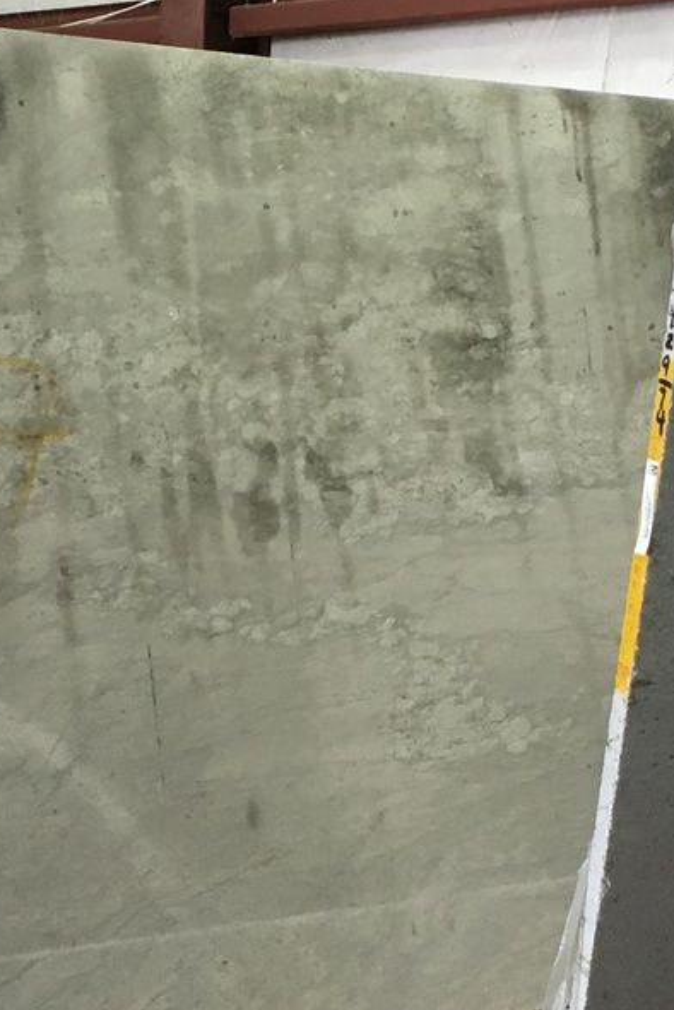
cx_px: 166
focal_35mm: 103
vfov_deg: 19.8
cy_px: 633
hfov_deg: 13.3
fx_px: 2889
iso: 40
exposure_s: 1/30
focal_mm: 4.15
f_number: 2.2
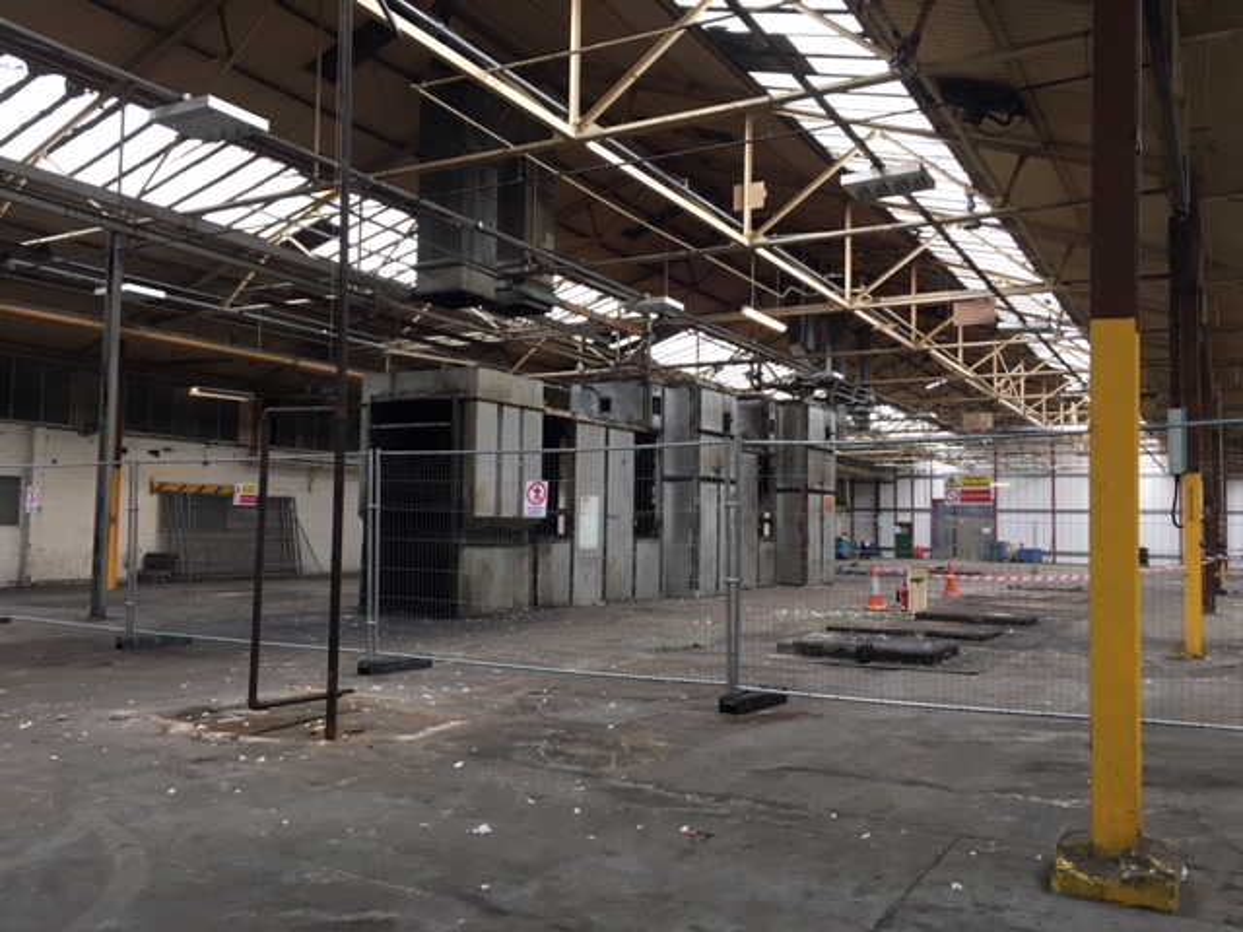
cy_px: 466
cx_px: 622
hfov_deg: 61.7
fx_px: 1041
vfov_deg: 48.2
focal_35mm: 29
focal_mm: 4.15
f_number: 2.2
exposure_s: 1/33
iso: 25
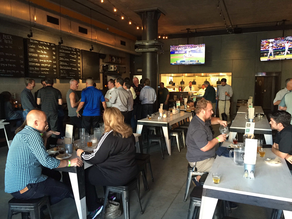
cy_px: 110
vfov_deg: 48.2
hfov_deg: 61.7
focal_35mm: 29
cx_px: 146
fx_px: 245
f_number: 2.2
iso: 200
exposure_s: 1/30
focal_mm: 4.15
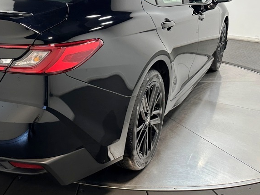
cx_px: 46
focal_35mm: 43
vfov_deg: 33.4
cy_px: 69
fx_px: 323
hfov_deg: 41.6
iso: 400
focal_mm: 6.86
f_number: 1.78
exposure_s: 1/60
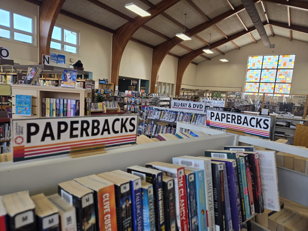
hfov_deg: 73.9
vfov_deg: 58.9
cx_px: 154
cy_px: 116
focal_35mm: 23
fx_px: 205
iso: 25
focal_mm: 5.4
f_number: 1.8
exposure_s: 1/125
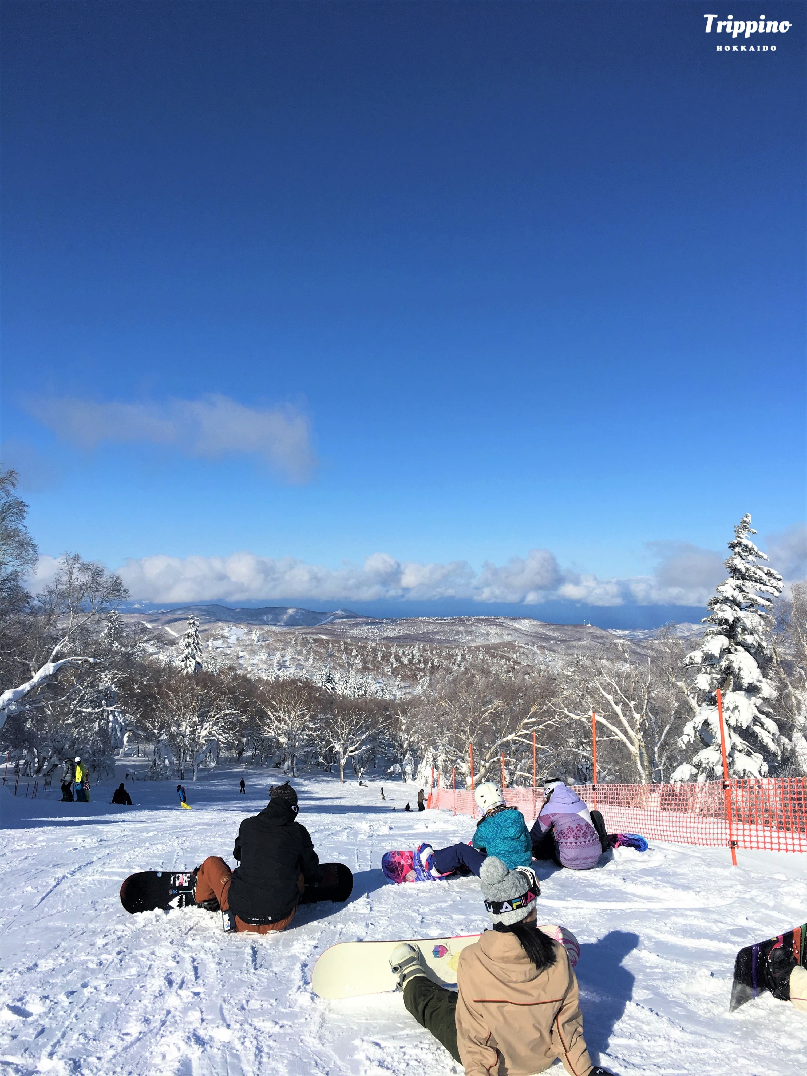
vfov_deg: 61.7
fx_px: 901
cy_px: 538
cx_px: 404
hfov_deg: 48.2
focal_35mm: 29
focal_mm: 4.15
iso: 25
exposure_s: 1/4049
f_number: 2.2
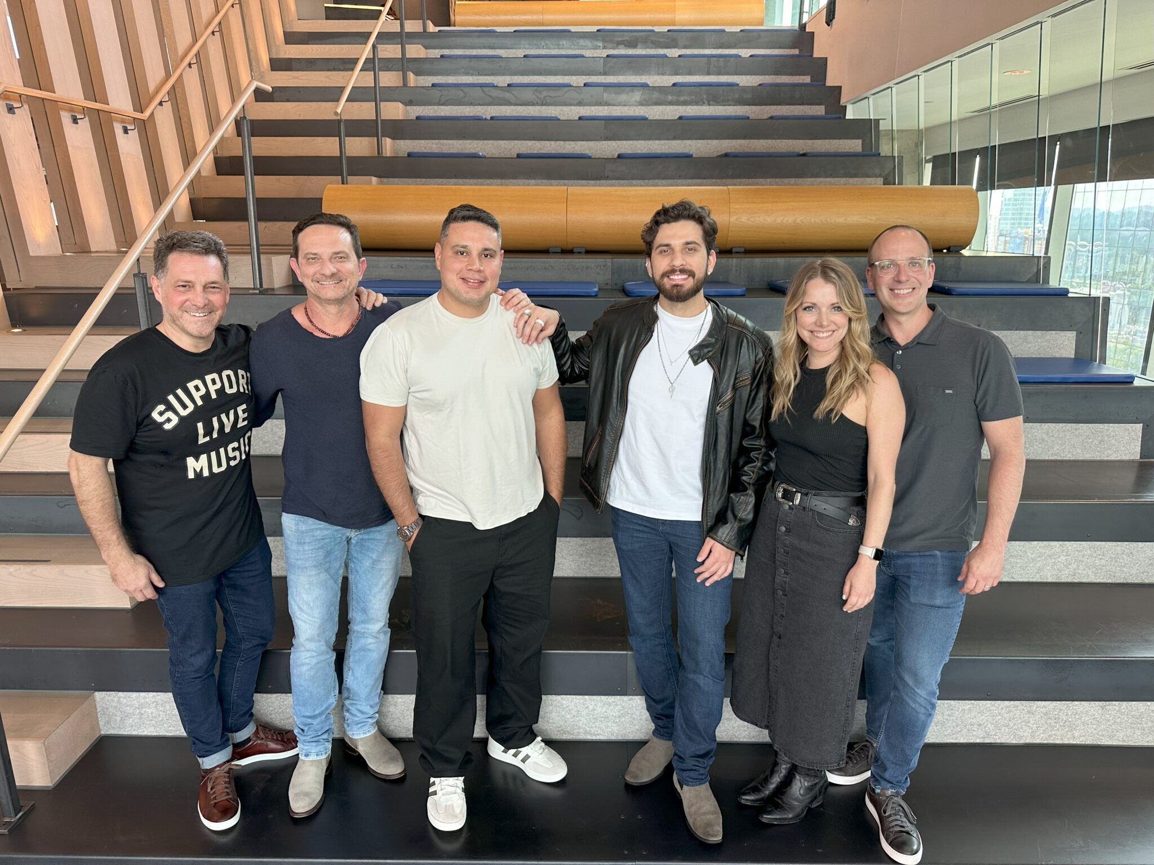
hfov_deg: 71.6
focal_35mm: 24
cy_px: 432
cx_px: 577
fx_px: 800
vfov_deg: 56.8
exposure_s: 1/120
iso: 100
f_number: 1.78
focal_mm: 6.86
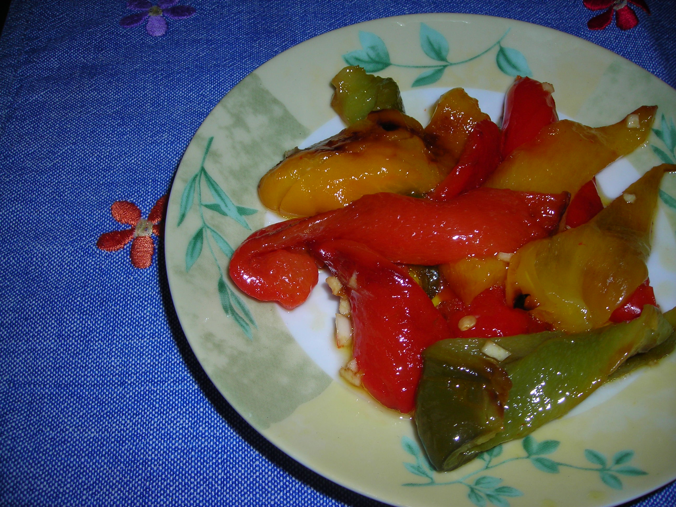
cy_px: 254
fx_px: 742
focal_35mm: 38
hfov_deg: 49.0
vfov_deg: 37.7
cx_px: 338
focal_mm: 6.3
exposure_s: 1/60.1
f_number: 6.4
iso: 50
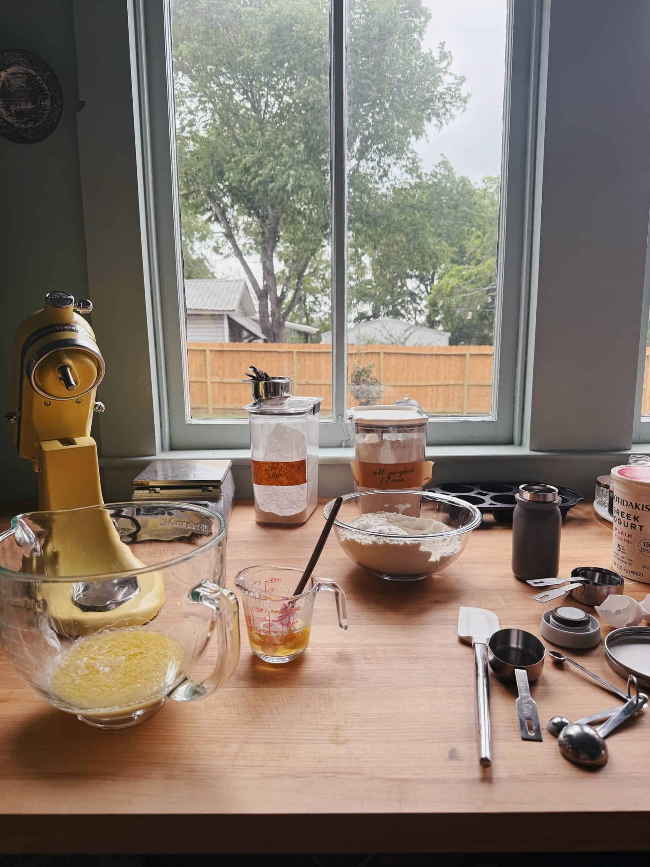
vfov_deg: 71.6
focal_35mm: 24
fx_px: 601
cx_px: 325
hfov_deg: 56.8
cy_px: 434
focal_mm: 6.76
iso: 100
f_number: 1.78
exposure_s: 1/285
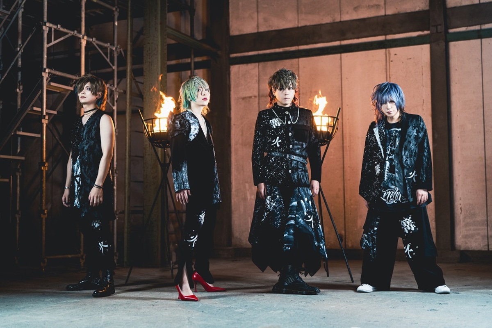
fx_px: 683
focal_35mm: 50
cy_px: 164
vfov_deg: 27.0
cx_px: 246
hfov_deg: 39.6
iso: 800
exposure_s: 1/125
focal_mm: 50
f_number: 2
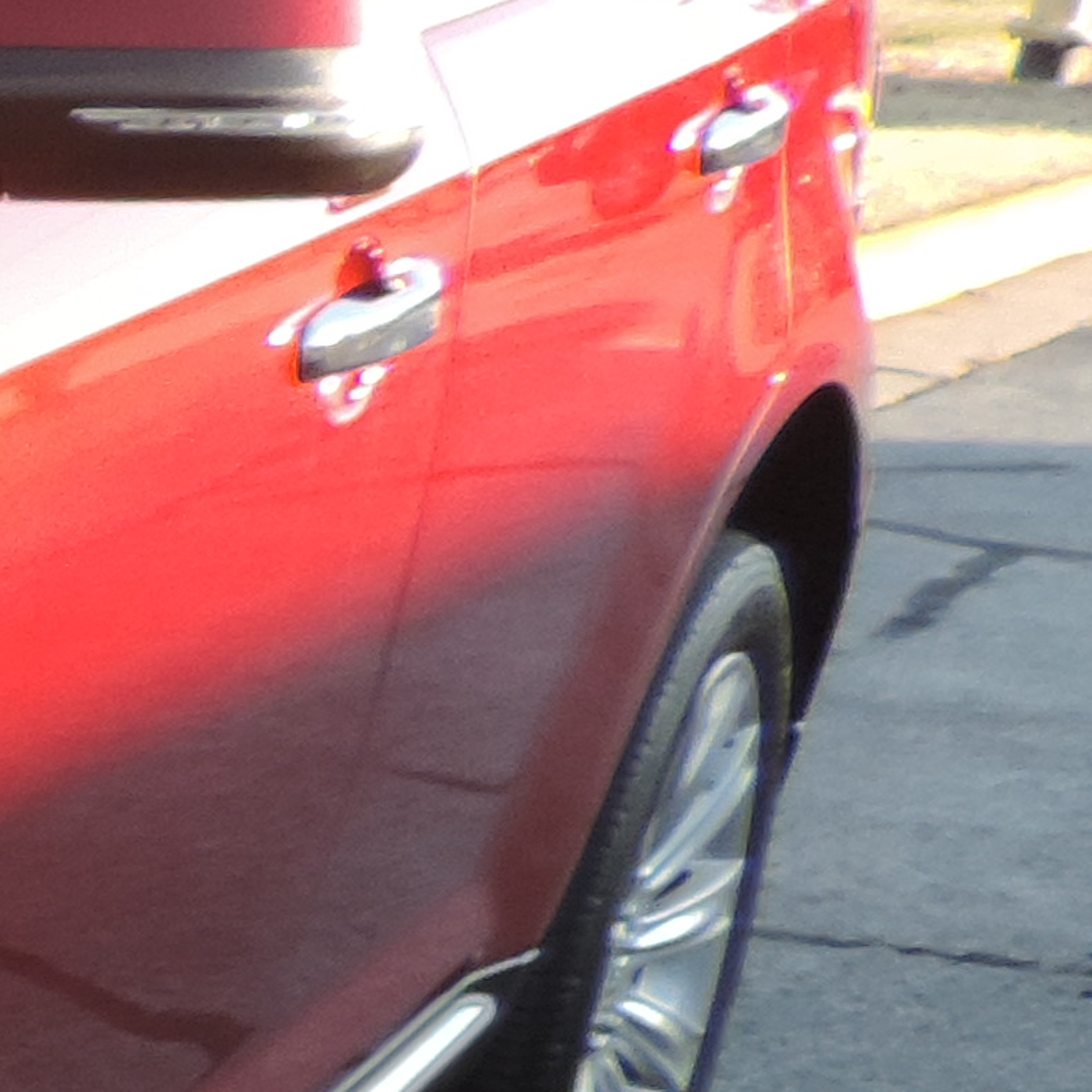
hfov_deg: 10.2
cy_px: 1464
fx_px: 4675
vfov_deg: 12.8
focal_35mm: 131
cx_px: -2081
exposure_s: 1/200
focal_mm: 4.3
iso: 80
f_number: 3
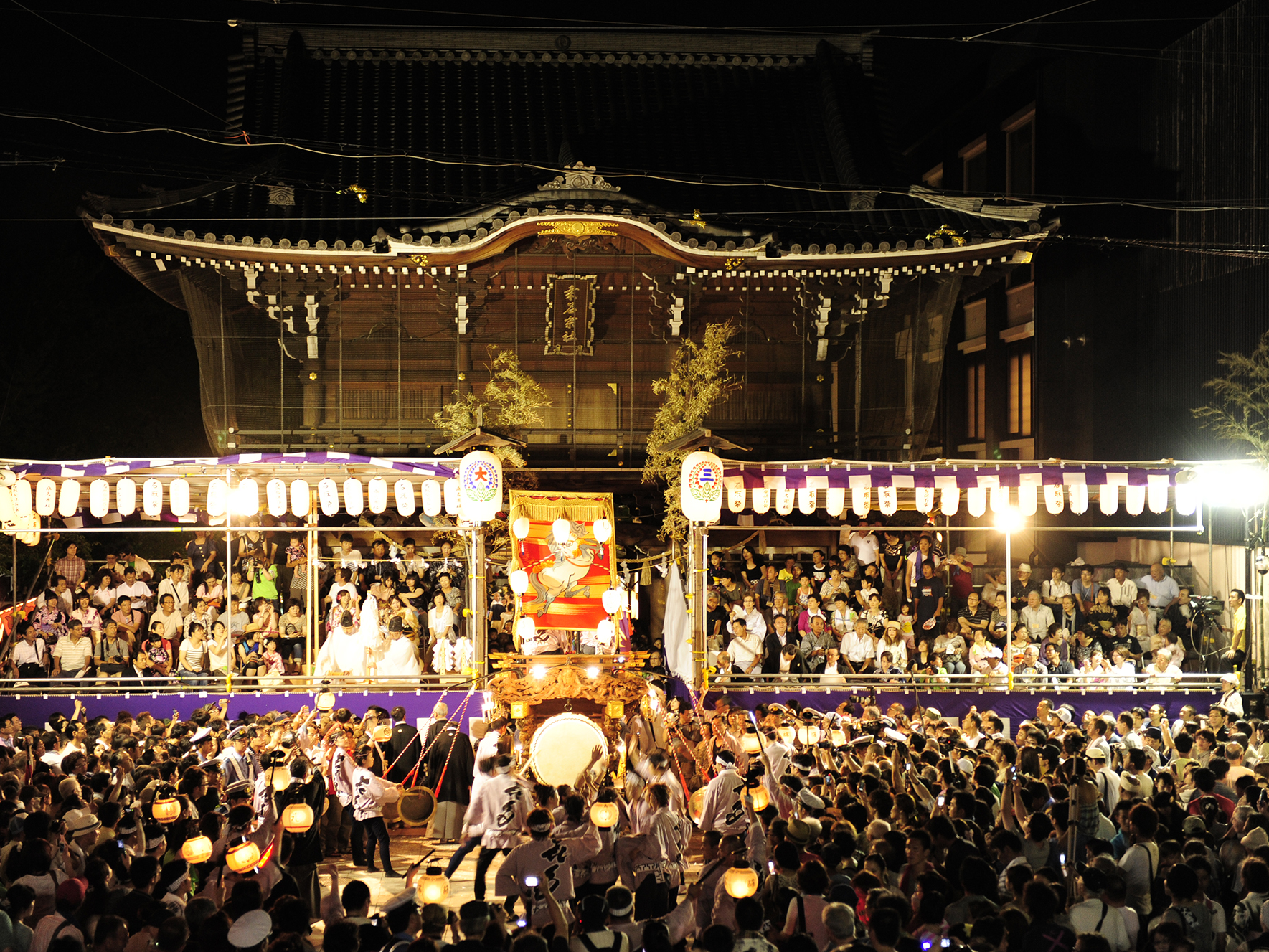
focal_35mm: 63
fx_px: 2310
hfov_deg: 30.7
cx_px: 615
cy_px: 475
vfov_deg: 23.3
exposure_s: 1/25
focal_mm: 58
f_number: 2.8
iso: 1600
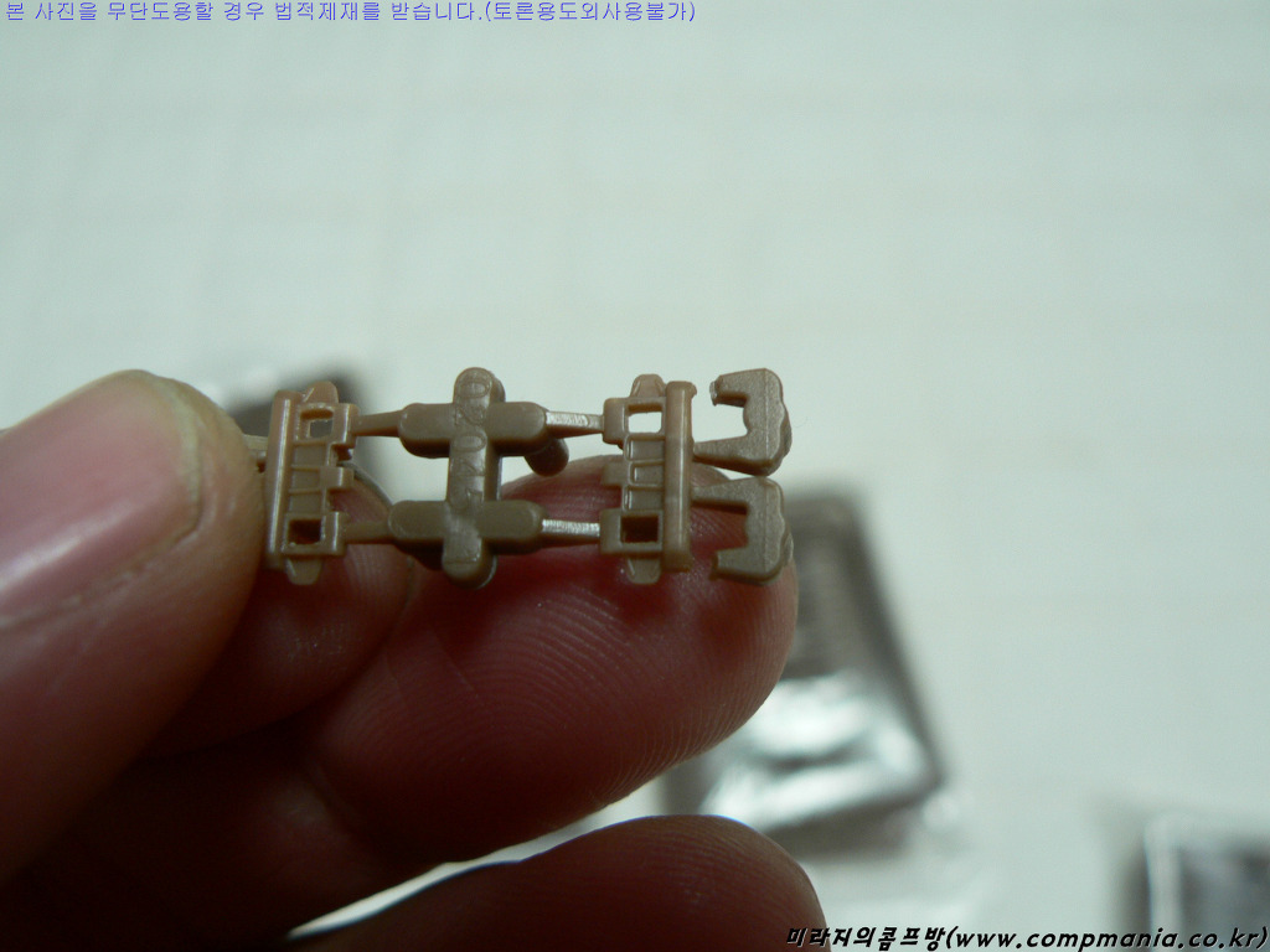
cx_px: 635
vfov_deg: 39.7
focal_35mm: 36
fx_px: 1321
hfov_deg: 51.4
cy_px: 476
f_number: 2.8
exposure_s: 1/15
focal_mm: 6
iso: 100
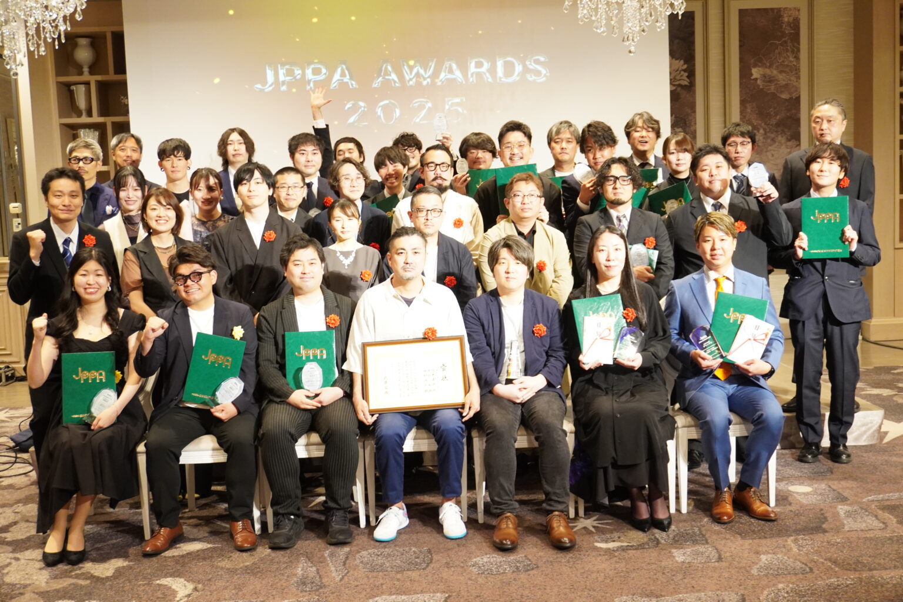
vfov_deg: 33.0
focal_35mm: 40
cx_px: 452
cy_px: 301
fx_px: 1016
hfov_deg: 47.9
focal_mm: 27
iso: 1600
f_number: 4.5
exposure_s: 1/50
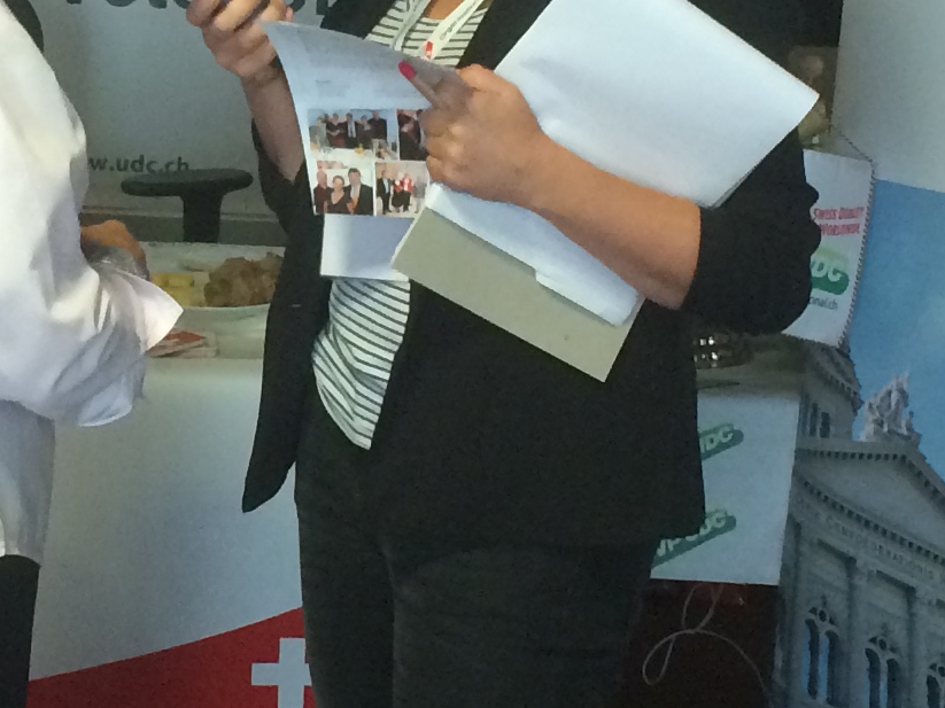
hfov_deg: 17.0
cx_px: 177
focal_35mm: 115
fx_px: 3139
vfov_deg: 12.9
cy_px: 234
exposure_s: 1/30
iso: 200
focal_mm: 4.15
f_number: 2.2
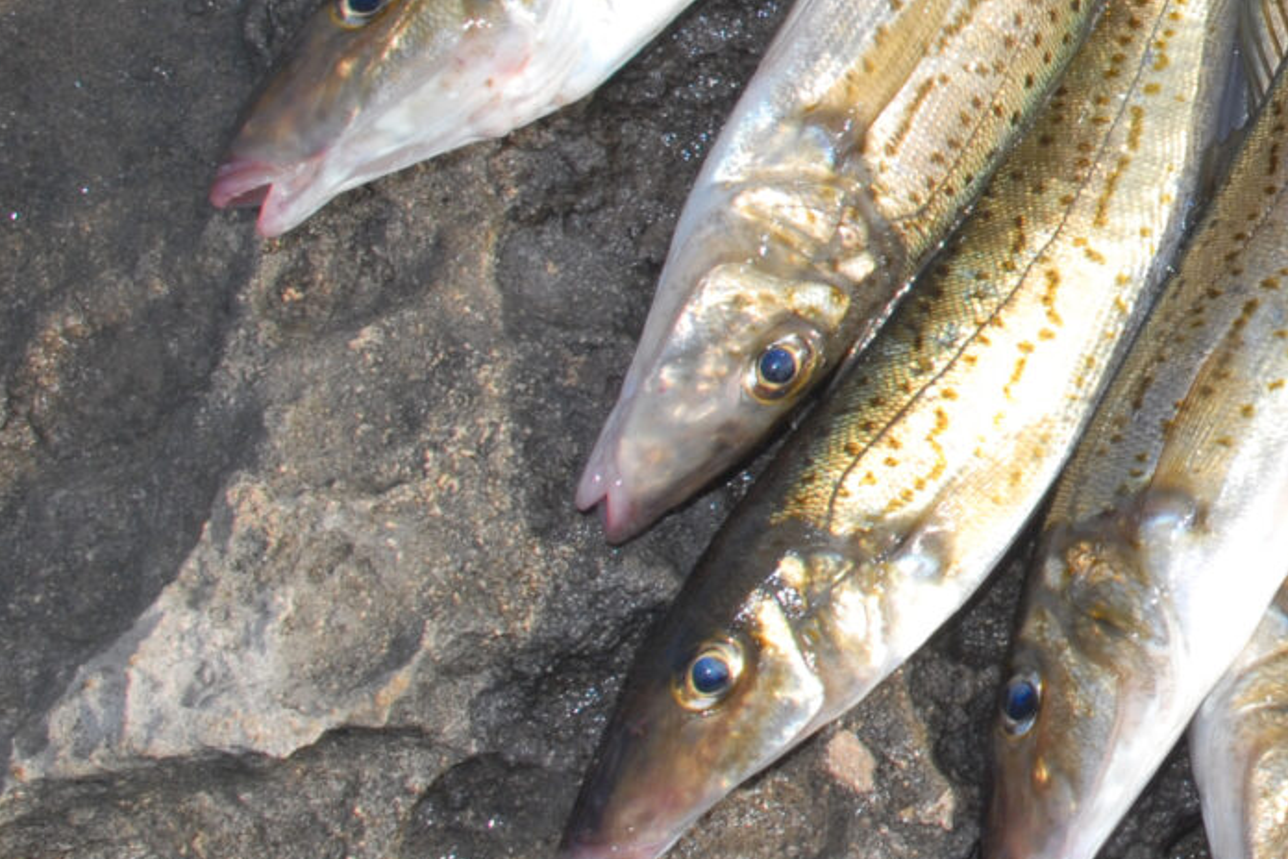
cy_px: 112
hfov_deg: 18.1
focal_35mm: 106
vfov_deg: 12.8
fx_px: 3792
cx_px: 1629
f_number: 11
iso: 250
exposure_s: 1/250
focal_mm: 24
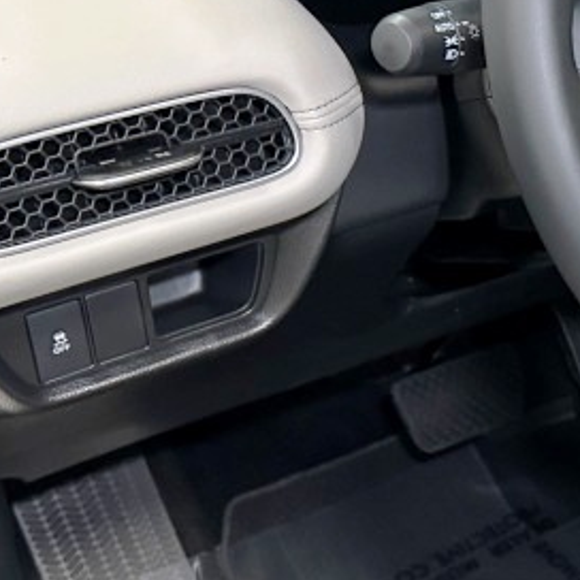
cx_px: 834
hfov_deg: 19.3
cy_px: 311
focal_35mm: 80
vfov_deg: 21.6
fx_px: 1517
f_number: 1.78
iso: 640
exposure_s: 1/40
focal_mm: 6.86
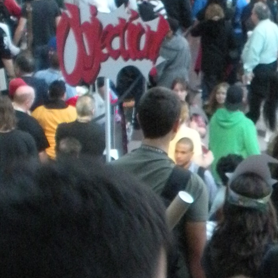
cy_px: 130
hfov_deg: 8.5
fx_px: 1826
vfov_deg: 8.7
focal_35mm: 201
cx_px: 416
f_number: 4
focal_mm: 7.7
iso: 400
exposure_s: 1/52
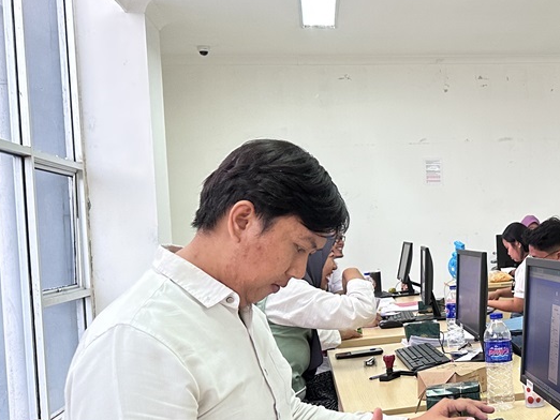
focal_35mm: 49
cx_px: 530
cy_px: 220
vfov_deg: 29.7
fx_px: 793
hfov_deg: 35.9
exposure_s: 1/72
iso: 250
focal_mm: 6.86
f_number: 1.78
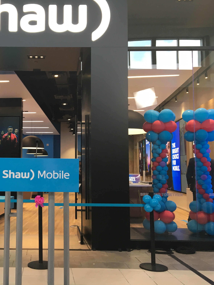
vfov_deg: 47.9
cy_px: 142
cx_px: 38
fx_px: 321
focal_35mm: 39
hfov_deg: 35.5
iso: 25
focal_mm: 4.15
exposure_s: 1/30
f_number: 2.2
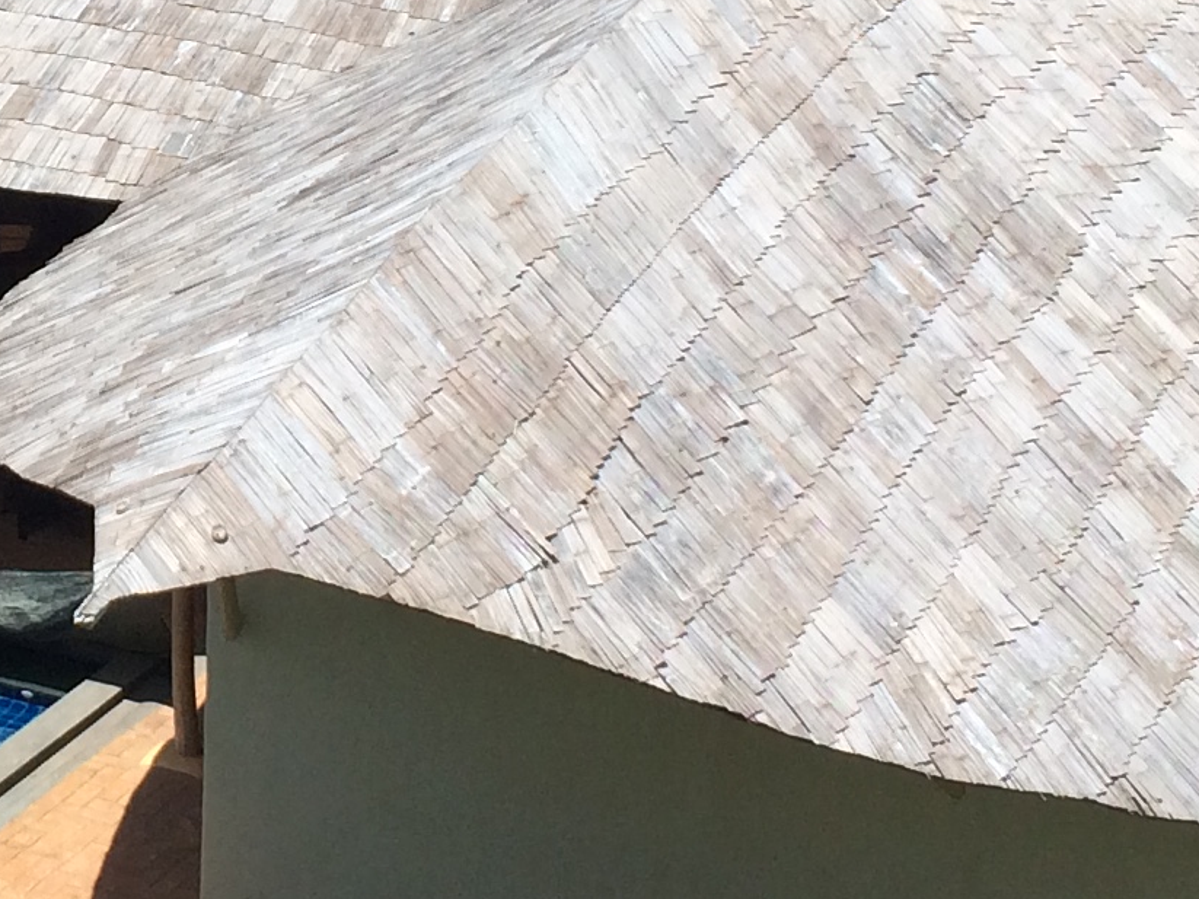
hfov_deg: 16.6
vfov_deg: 12.8
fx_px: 3983
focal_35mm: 115
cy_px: 136
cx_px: -124
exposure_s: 1/2415
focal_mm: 4.15
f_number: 2.2
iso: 32
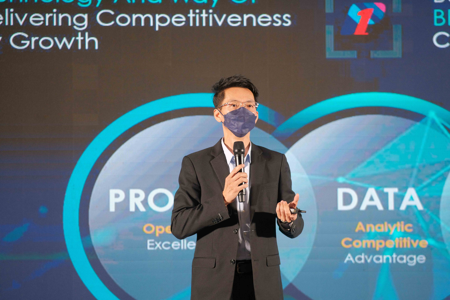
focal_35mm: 128
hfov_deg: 16.0
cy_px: 150
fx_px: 1600
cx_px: 225
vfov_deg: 10.7
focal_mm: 85
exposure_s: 1/220
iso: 1250
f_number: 1.8
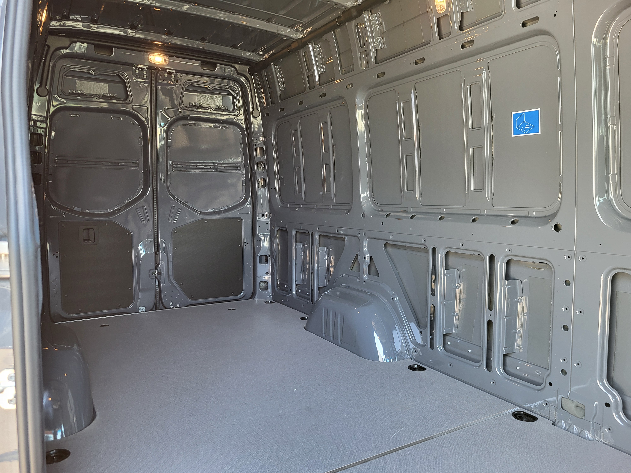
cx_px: 316
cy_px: 236
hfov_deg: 67.3
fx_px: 474
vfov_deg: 53.1
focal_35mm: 26
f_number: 1.8
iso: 100
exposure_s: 1/33.3
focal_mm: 5.4
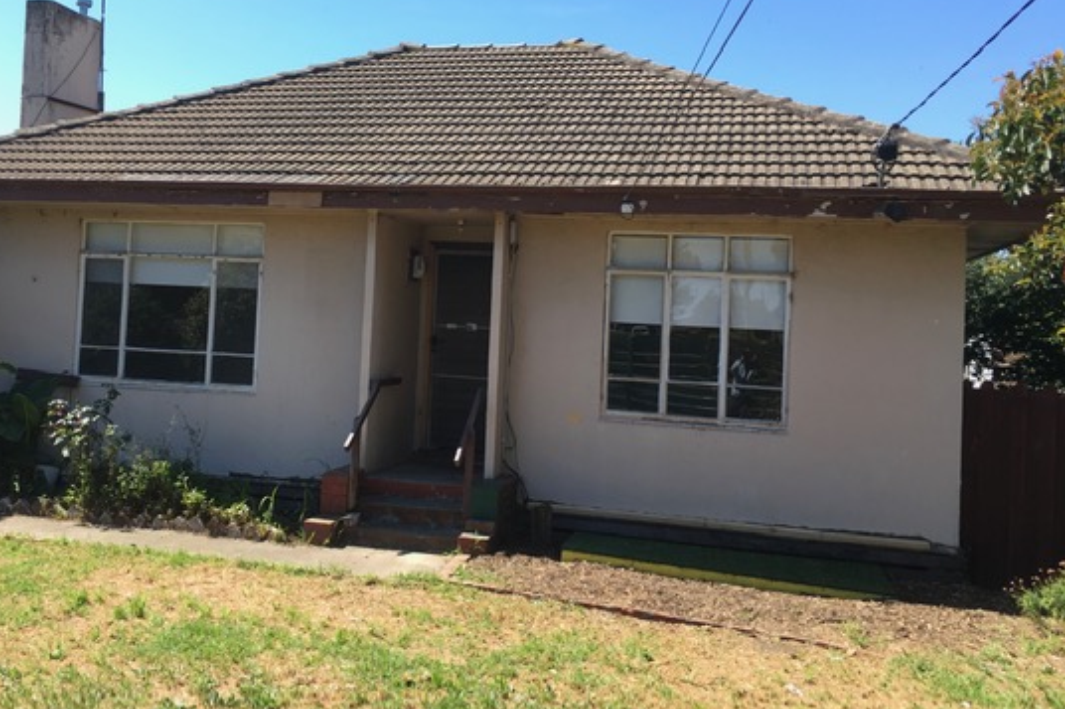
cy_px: 288
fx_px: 1065
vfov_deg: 36.7
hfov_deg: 52.8
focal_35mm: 36
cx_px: 431
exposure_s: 1/574
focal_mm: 4.15
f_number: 2.2
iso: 25
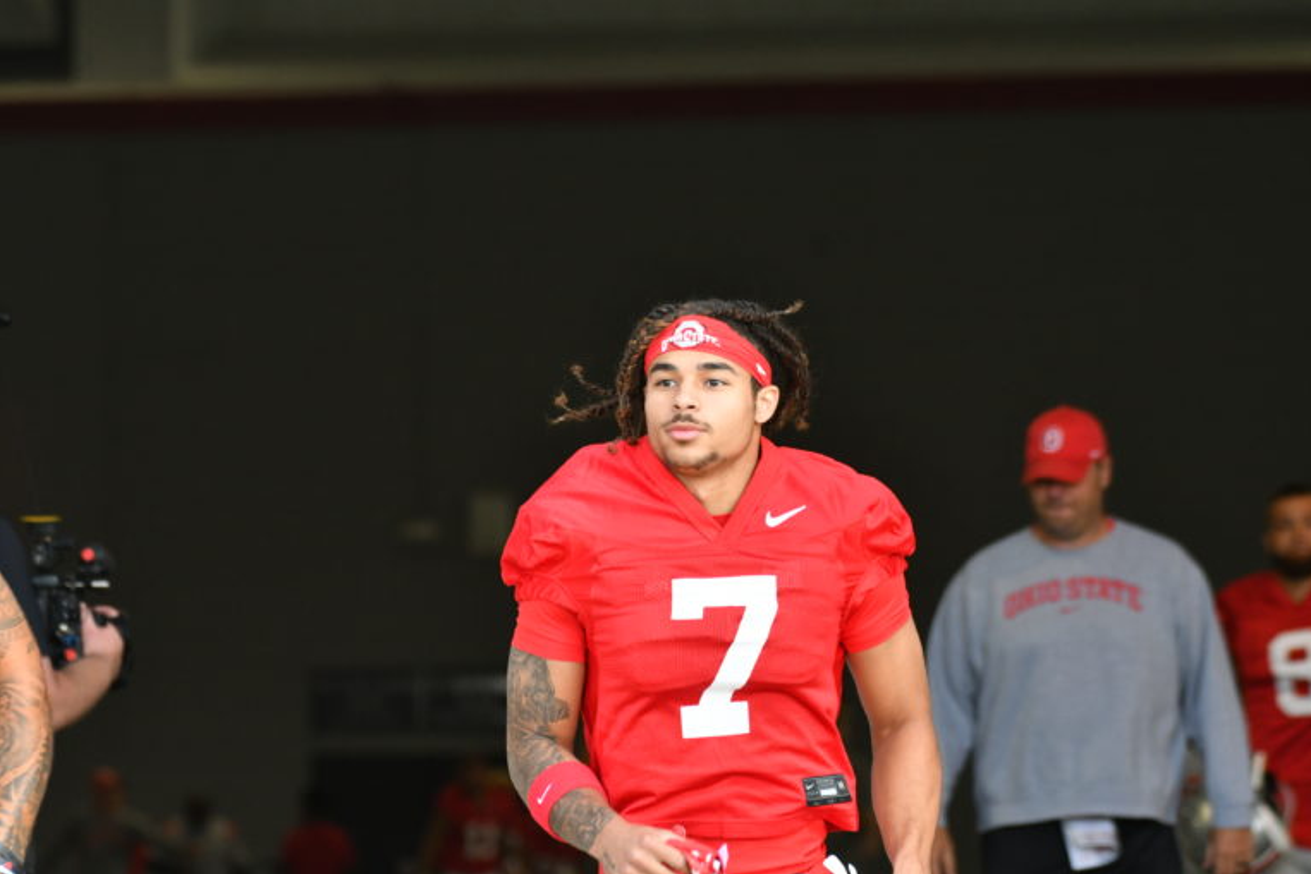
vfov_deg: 4.6
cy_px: 436
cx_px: 658
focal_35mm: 302
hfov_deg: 6.8
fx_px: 10999
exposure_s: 1/640
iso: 1000
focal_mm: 200
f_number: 5.6
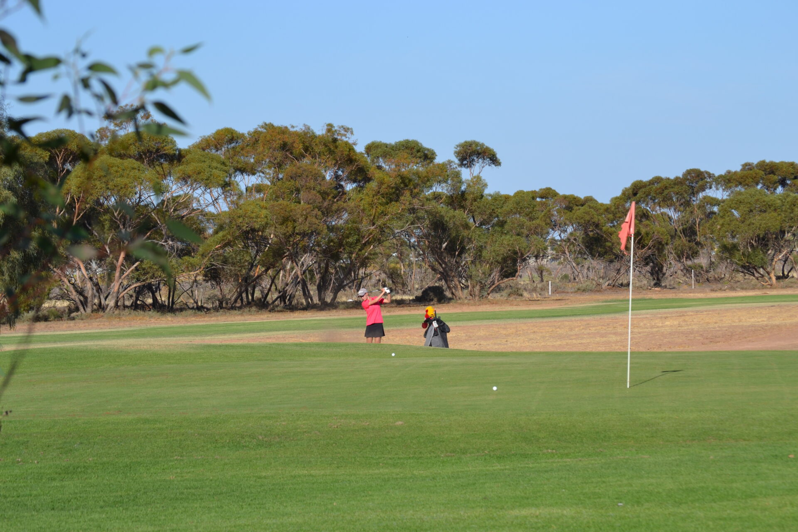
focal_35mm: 129
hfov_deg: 15.9
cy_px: 266
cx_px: 399
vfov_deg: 10.6
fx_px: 2859
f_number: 8
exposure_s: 1/250
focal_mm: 86
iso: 100
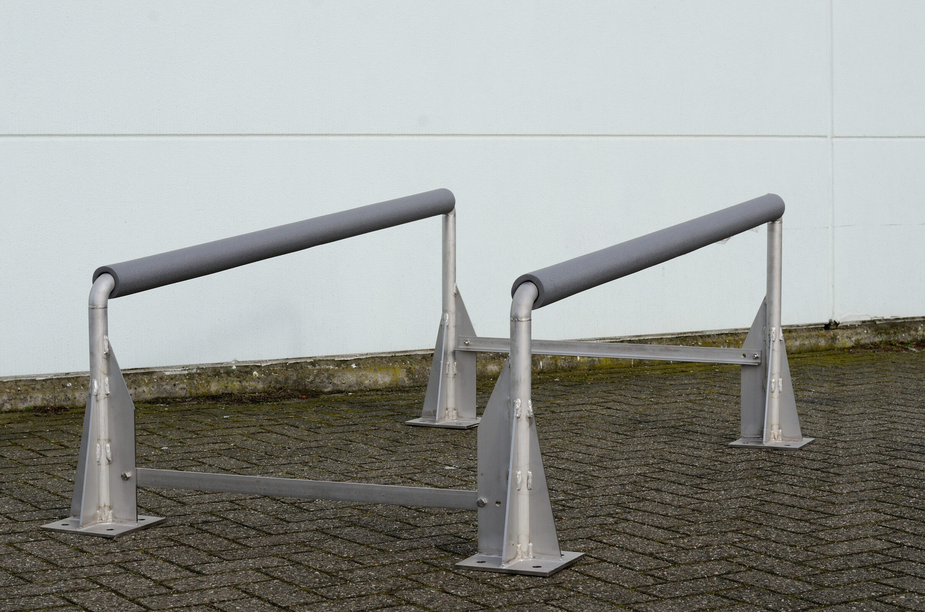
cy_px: 306
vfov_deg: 18.1
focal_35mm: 75
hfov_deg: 27.0
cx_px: 462
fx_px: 1923
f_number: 10
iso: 250
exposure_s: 1/500
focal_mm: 50
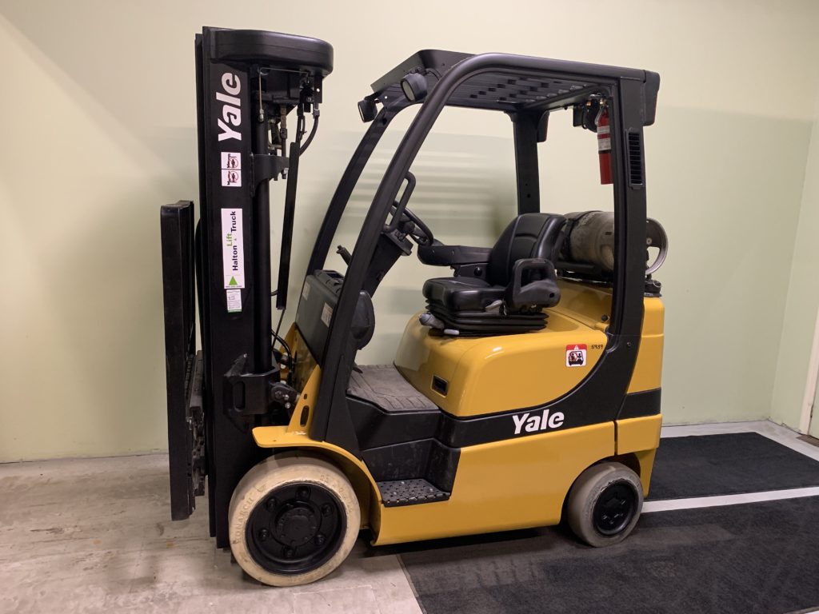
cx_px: 410
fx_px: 615
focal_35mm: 26
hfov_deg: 67.3
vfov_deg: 53.1
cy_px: 307
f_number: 1.8
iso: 250
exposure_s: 1/40
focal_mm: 4.25
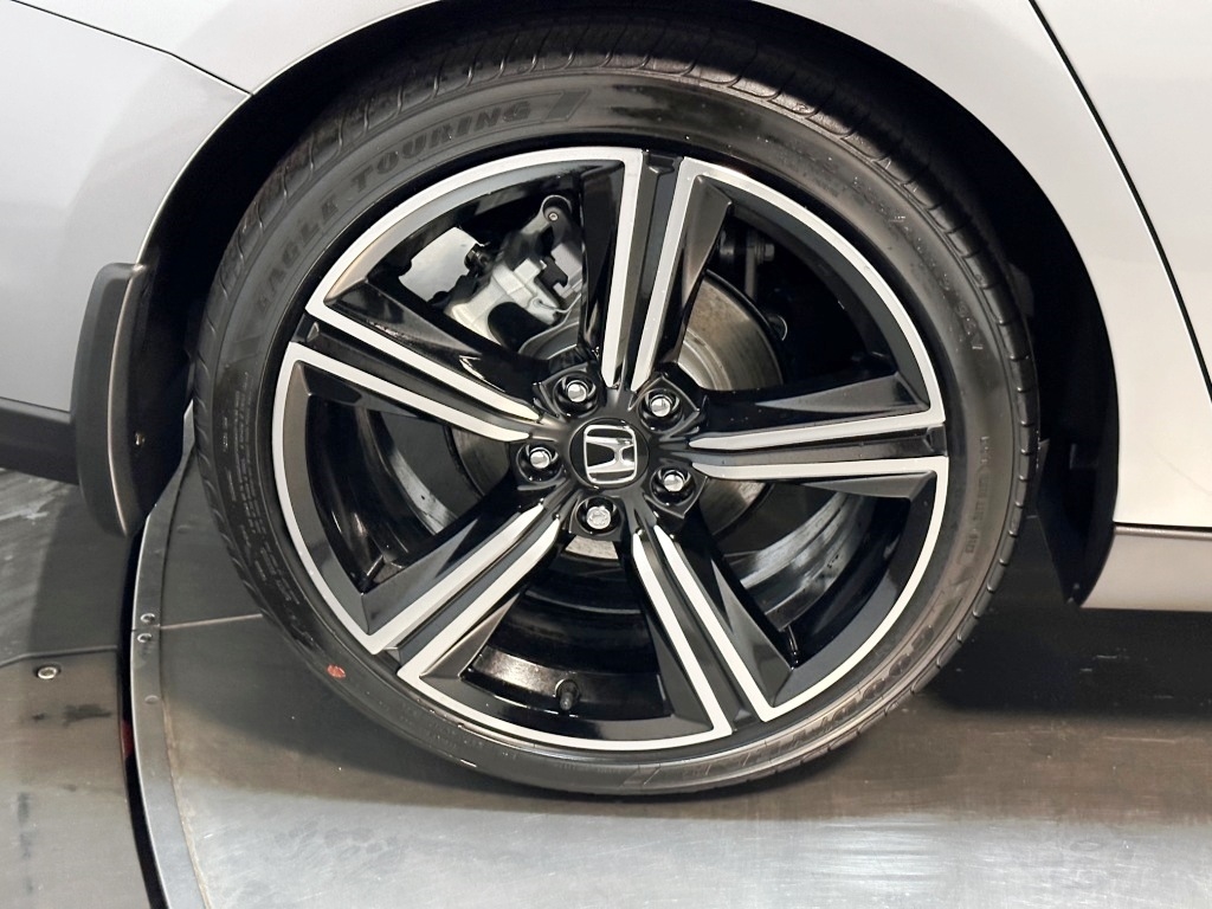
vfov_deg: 30.3
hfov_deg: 39.7
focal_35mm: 48
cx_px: 606
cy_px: 454
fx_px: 1681
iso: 640
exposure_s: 1/30
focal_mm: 6.86
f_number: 1.78
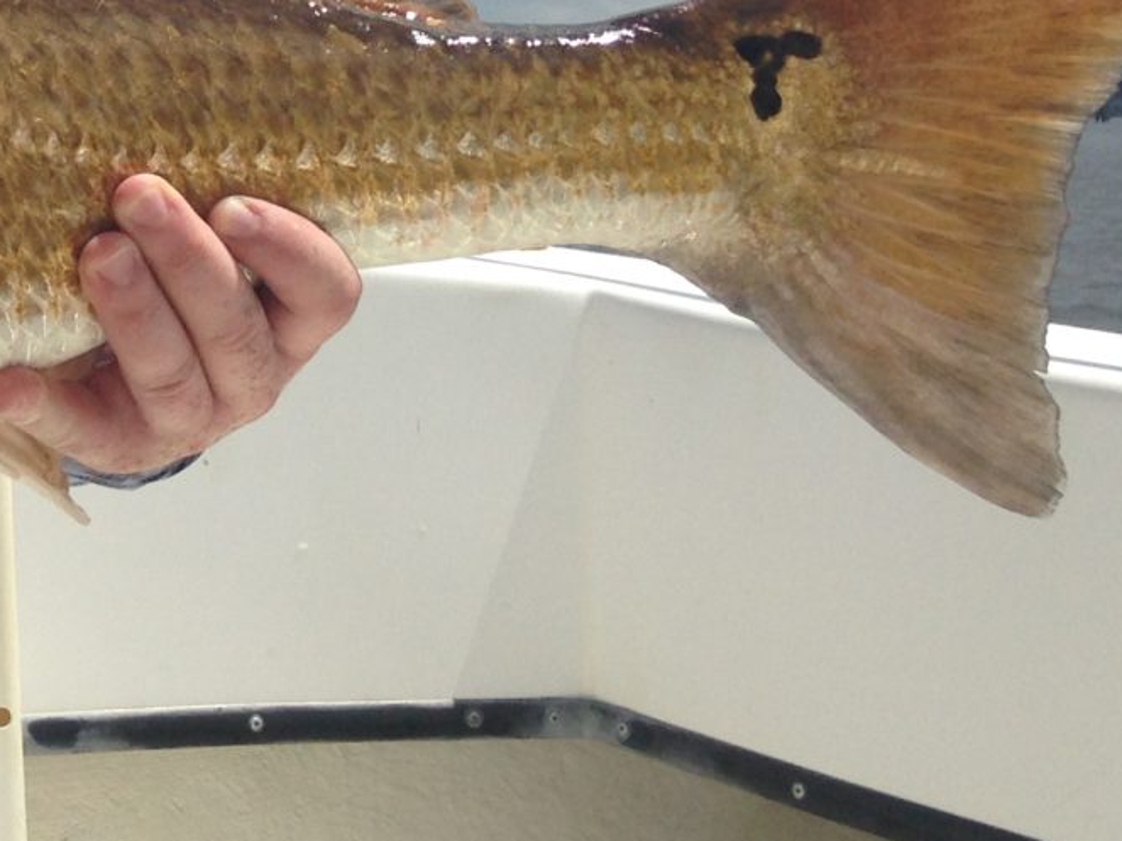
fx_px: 3306
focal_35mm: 102
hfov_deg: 17.6
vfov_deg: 14.2
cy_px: -27
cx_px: -491
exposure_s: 1/3012
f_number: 2.4
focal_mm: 4.12
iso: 50
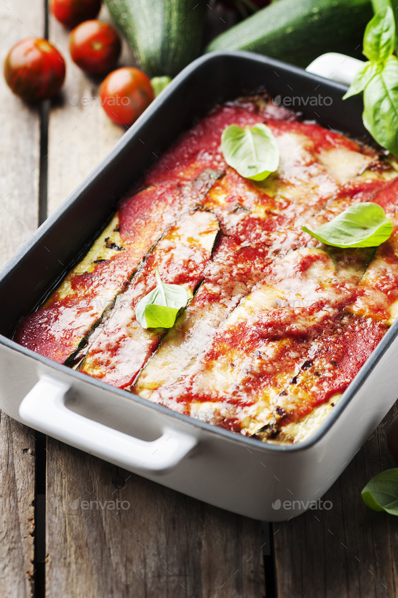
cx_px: 199
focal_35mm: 158
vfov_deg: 13.1
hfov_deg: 8.7
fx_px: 2618
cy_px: 299
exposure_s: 1/160
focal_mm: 105
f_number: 5.6
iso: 100
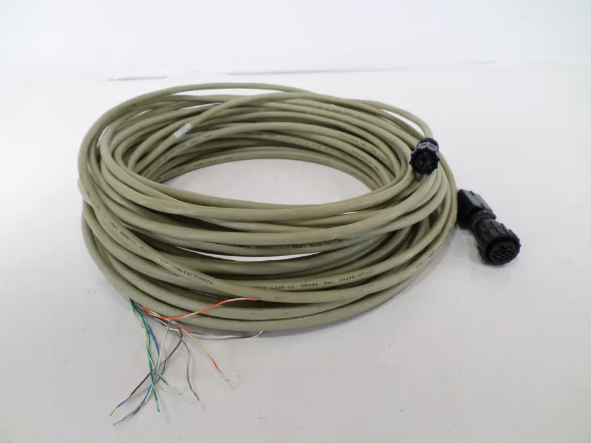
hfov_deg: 69.4
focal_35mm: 25
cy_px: 222
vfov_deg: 54.9
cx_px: 296
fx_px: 427
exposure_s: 1/60
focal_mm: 4.5
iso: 80
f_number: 2.5
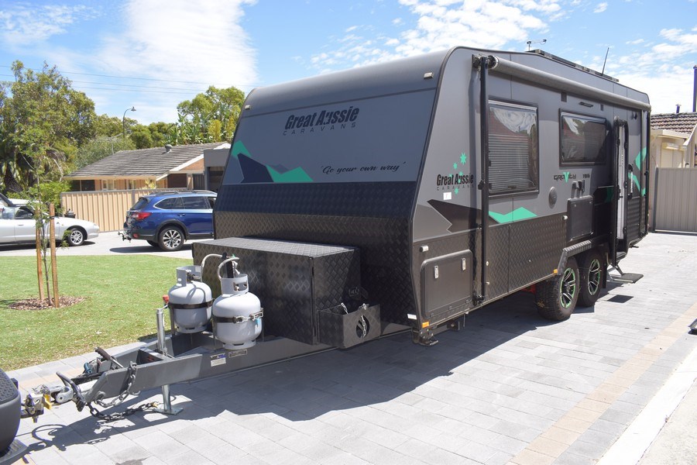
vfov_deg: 47.9
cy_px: 232
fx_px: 523
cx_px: 348
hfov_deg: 67.4
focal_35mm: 27
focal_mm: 18
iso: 100
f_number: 8
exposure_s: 1/200
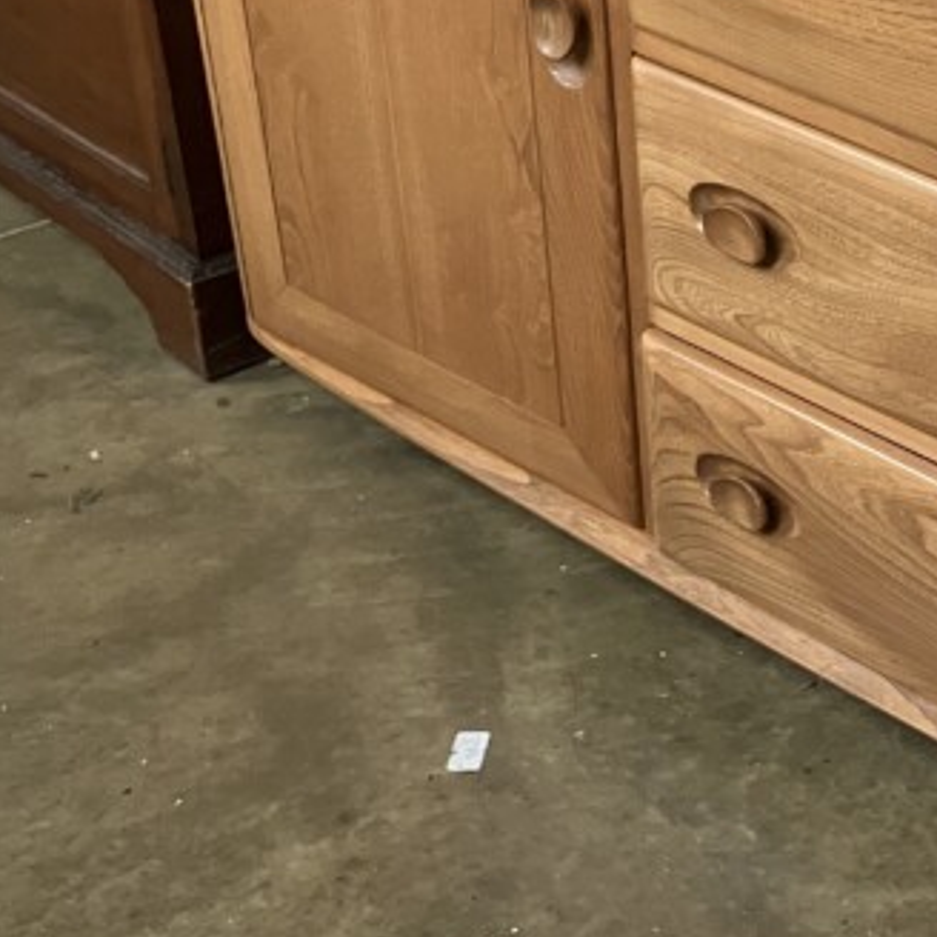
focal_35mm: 74
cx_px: 1297
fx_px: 2266
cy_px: 327
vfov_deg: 23.3
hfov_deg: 20.8
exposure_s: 1/60
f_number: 1.8
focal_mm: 3.99
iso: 160
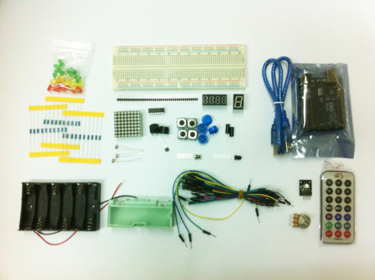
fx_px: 379
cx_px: 188
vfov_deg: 40.6
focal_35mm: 35
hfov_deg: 52.7
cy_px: 140
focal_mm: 3.85
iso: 100
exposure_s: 1/15
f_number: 2.8
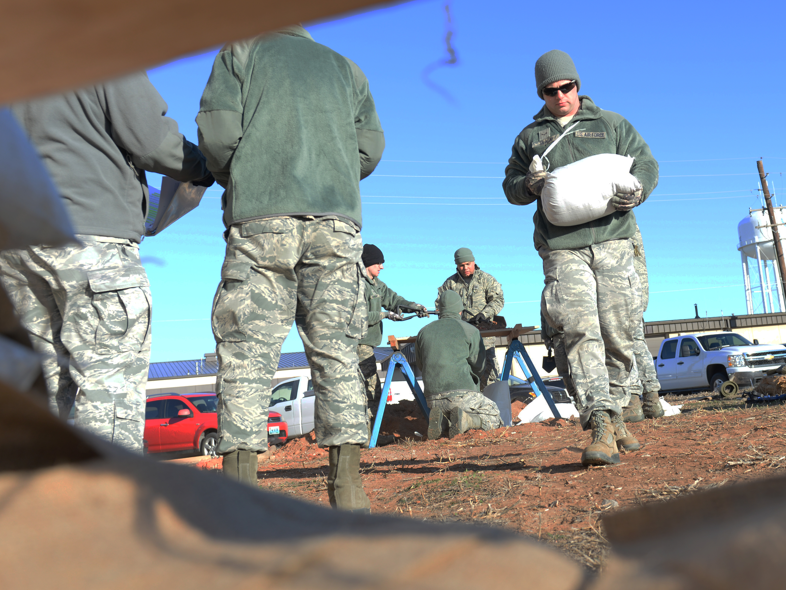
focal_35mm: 43
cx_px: 536
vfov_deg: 33.5
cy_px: 246
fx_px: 976
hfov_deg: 43.1
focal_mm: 31
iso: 250
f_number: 5
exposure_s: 1/500
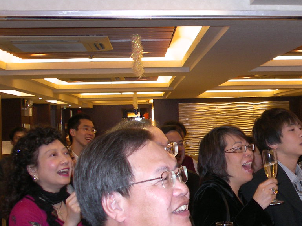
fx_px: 672
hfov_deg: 24.3
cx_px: 295
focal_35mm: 77
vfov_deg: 19.1
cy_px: 120
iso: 200
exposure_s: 1/40
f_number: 2.8
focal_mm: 7.8
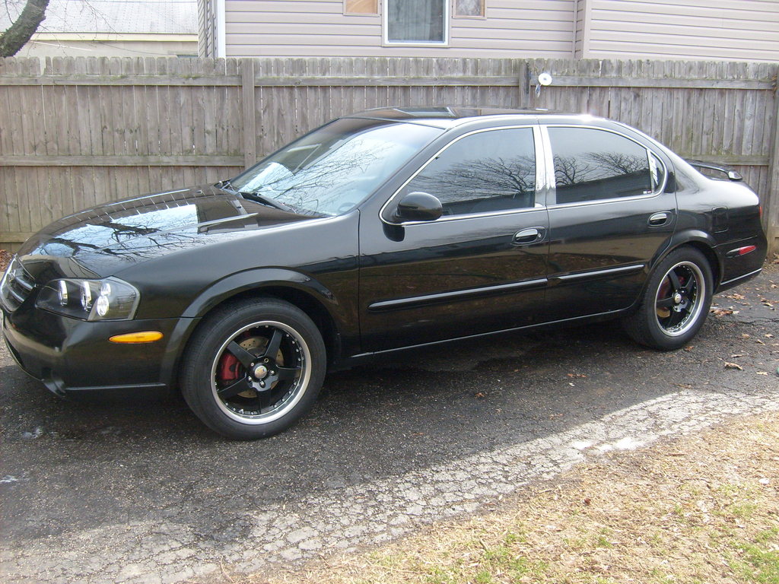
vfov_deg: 40.7
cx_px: 390
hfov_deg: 52.6
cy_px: 292
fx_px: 788
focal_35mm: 35
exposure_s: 1/350
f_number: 2.8
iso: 80
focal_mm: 5.8
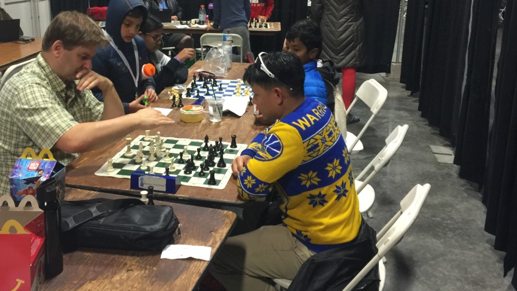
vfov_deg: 28.6
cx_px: 205
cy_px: 77
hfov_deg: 49.1
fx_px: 562
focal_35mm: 41
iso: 100
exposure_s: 1/15
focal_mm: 4.15
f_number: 2.2
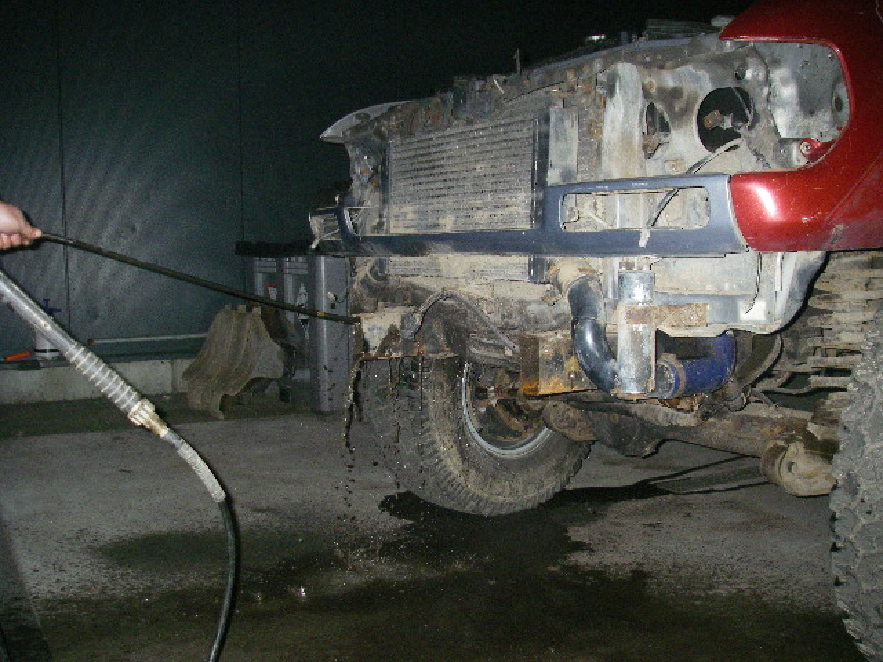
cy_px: 331
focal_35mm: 38
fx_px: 969
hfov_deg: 49.0
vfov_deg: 37.7
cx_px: 442
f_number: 3.3
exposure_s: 1/50
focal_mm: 6.3
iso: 400
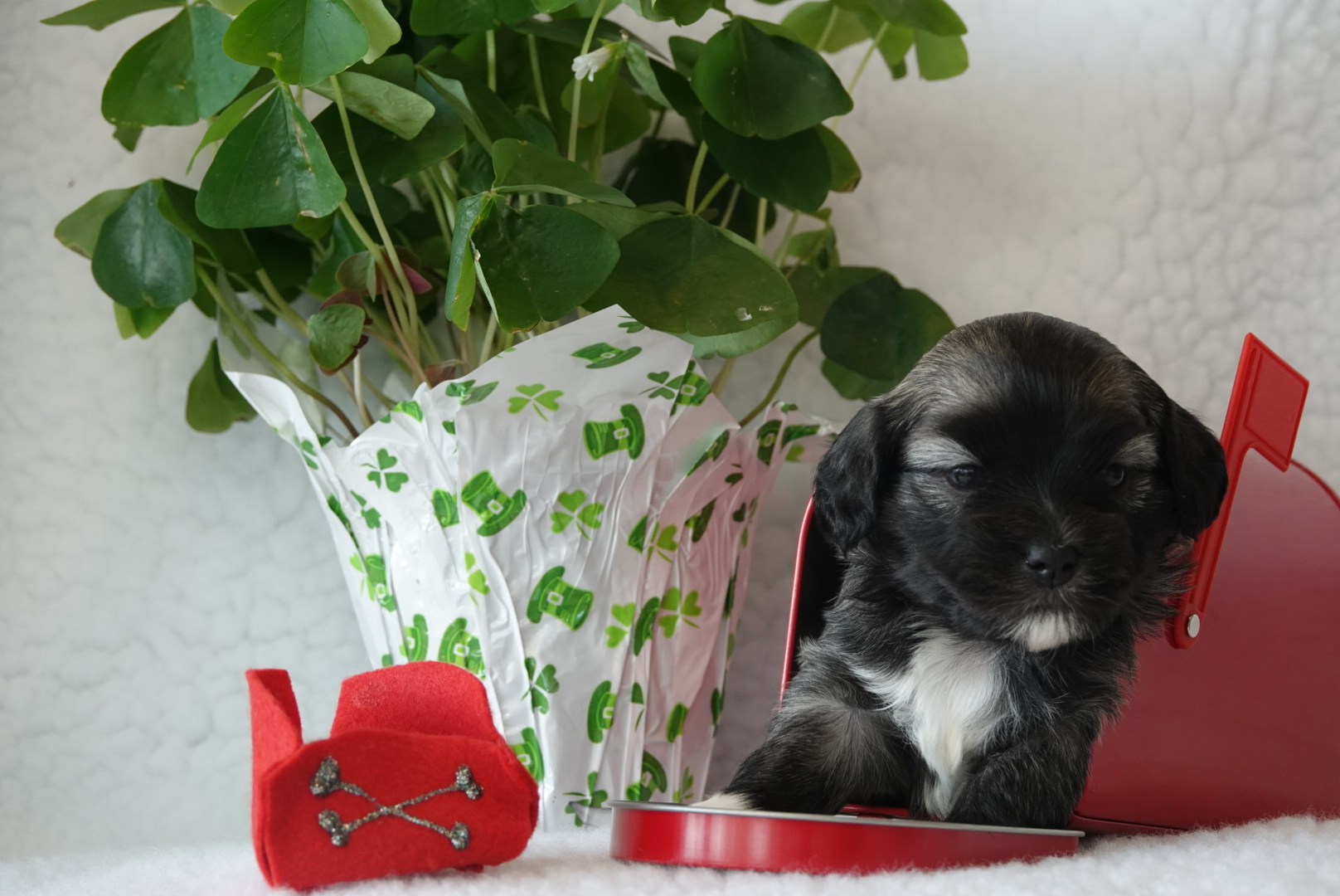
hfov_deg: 11.2
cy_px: 448
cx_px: 670
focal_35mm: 184
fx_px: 6854
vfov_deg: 7.5
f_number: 4
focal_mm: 67.46
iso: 500
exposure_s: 1/160
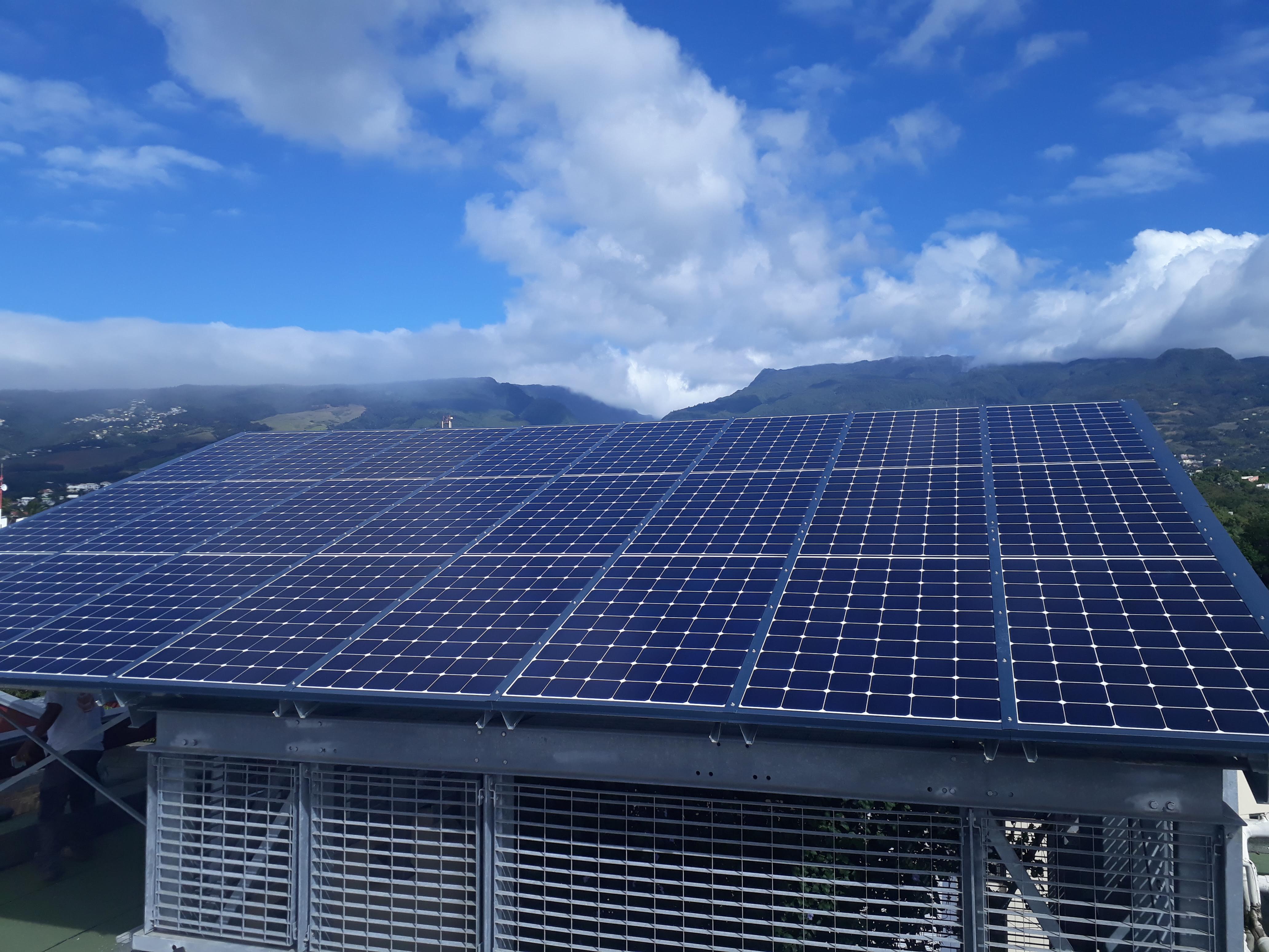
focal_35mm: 27
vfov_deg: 51.4
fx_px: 990
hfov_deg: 65.3
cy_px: 476
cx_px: 634
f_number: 1.9
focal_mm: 3.6
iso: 40
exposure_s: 1/2119
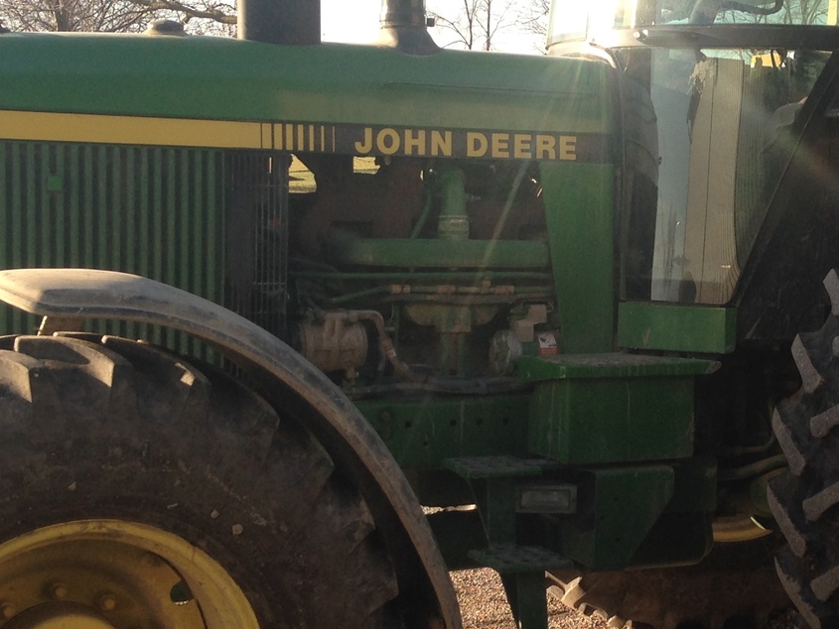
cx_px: 642
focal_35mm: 80
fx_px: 1939
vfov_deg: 18.4
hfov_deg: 24.1
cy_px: 374
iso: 50
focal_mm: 4.12
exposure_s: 1/484
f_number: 2.4
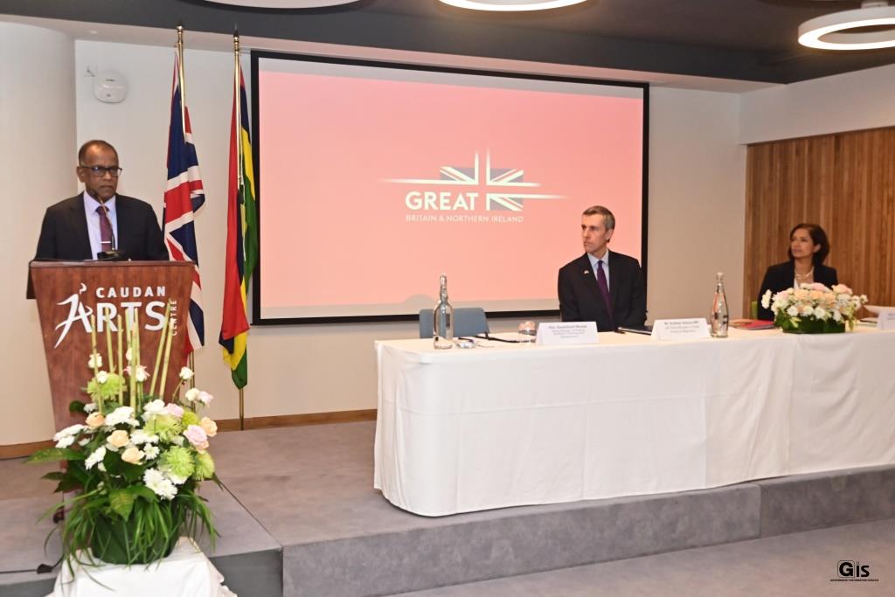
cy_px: 298
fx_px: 895
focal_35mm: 36
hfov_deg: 53.1
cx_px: 448
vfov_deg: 36.9
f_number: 5.6
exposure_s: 1/200
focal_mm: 36
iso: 3200
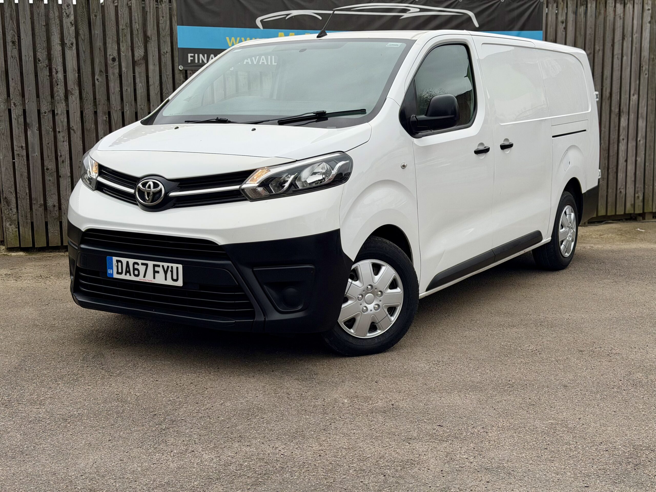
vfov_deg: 30.3
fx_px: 910
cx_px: 328
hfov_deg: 39.7
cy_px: 246
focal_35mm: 48
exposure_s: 1/1883
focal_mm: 6.76
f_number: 1.78
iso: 64
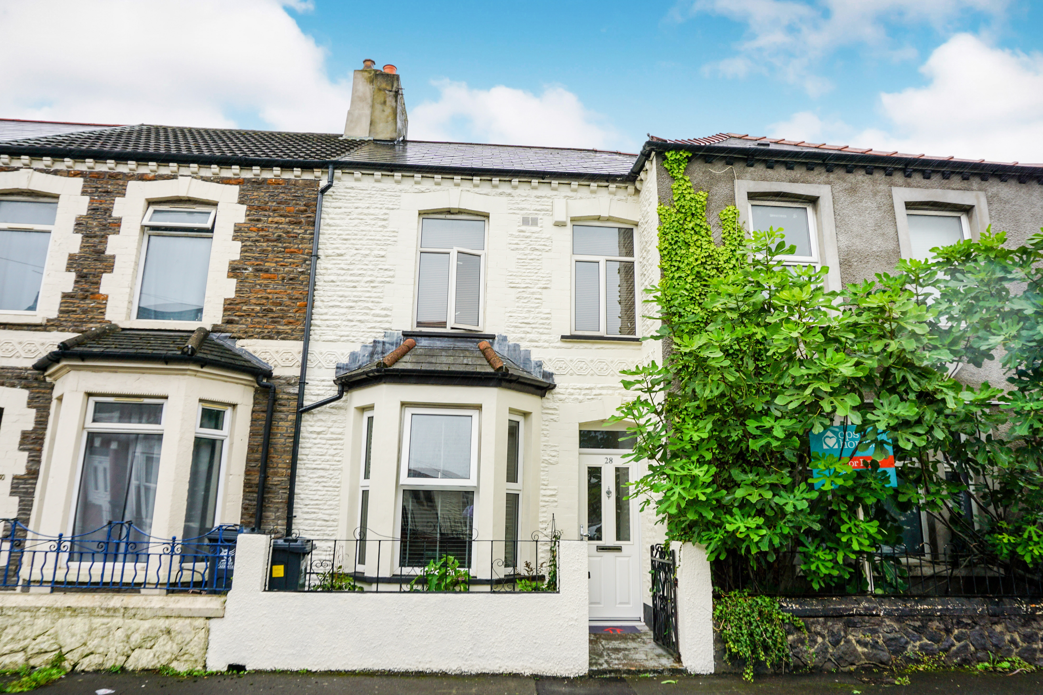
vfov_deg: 53.1
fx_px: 695
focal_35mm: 24
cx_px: 522
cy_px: 348
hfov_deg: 73.7
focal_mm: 16
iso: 100
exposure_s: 1/100
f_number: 8
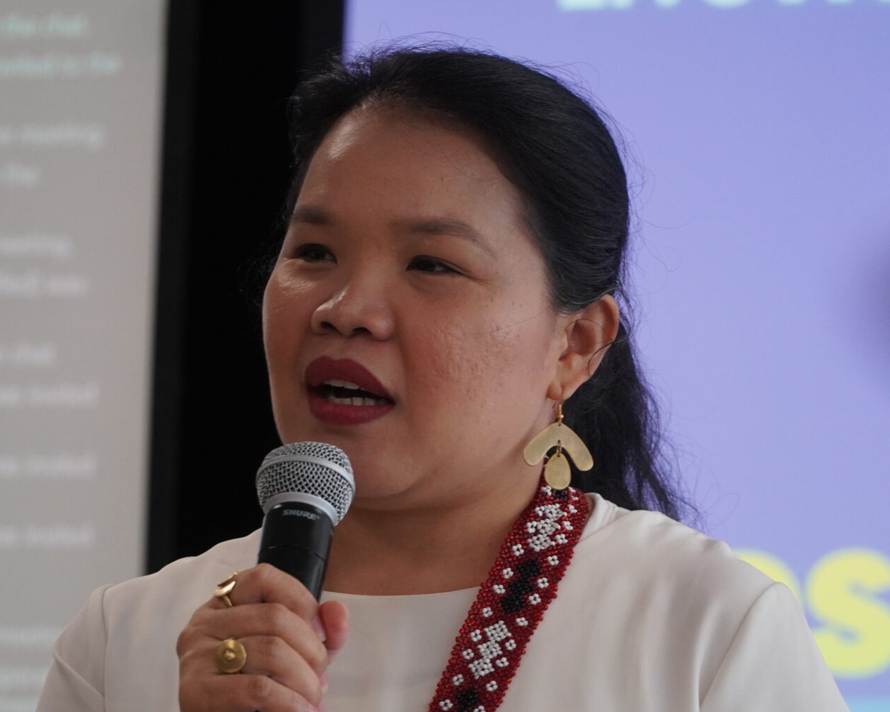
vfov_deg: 6.7
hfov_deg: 8.4
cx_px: 508
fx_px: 6053
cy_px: 391
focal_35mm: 230
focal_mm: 101
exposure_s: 1/160
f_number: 4
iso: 1000
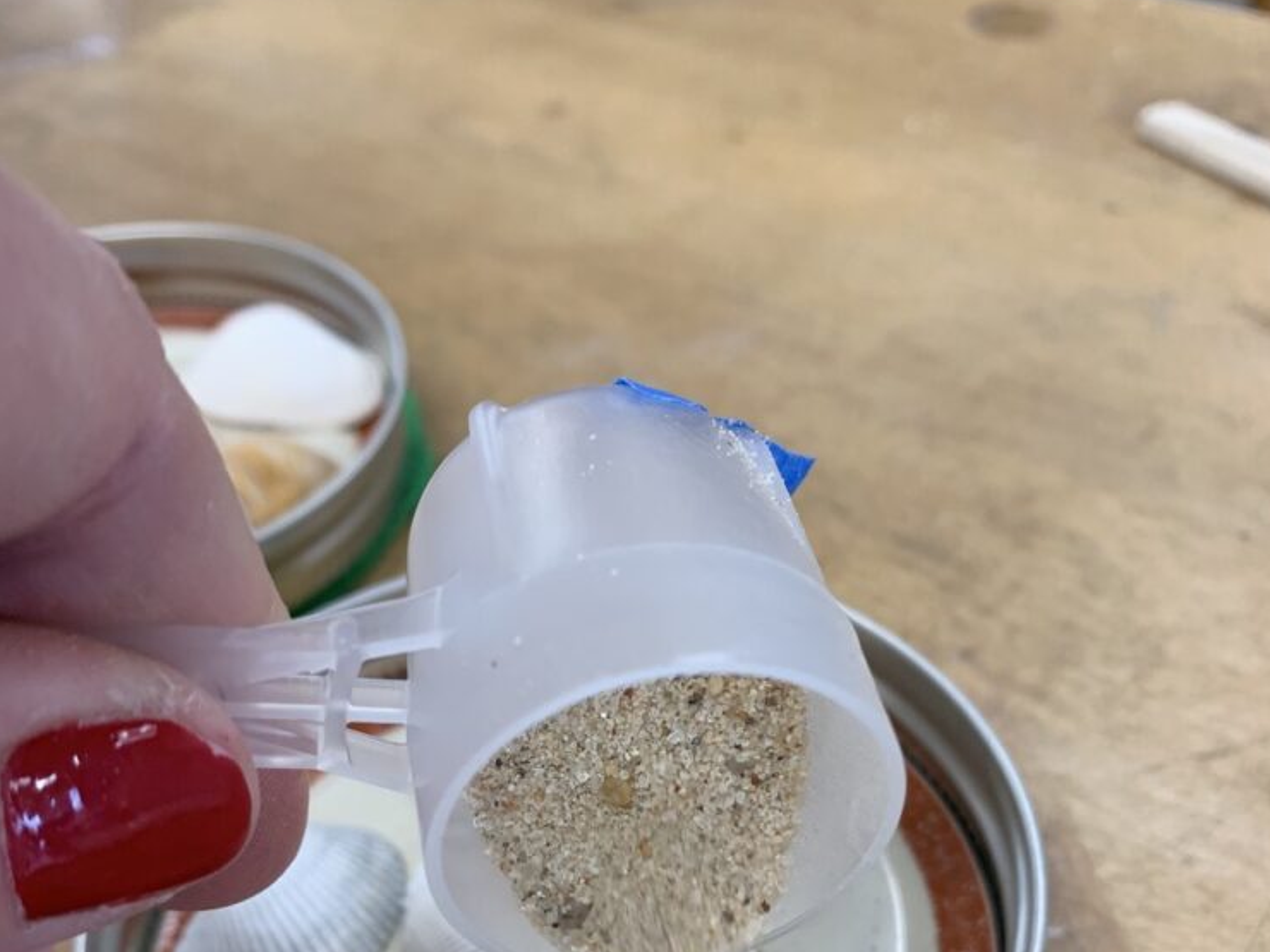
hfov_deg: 51.4
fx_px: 1321
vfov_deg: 37.8
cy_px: 801
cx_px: 626
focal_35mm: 36
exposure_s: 1/60
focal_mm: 4.25
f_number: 1.8
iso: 100
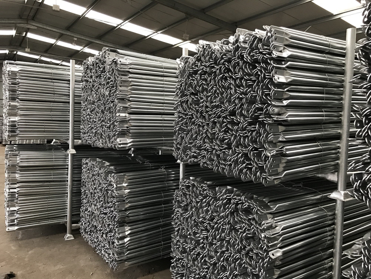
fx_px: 300
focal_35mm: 28
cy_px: 140
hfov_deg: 63.4
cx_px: 186
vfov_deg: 49.7
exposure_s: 1/33
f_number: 1.8
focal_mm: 3.99
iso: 32
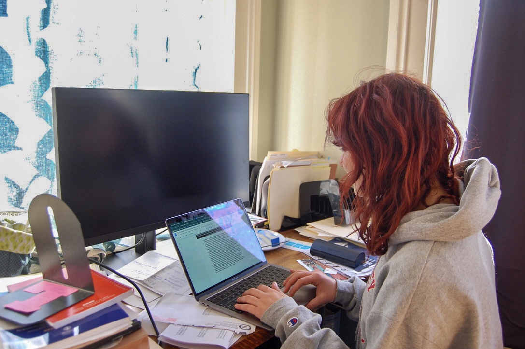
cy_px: 174
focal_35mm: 30
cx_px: 262
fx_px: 437
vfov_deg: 43.5
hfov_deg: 62.0
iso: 400
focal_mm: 20
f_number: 4.5
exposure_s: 1/80
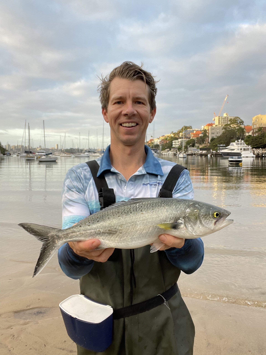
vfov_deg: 60.0
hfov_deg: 46.8
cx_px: 133
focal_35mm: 30
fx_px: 307
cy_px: 178
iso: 50
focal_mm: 2.71
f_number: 2.2
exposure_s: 1/121
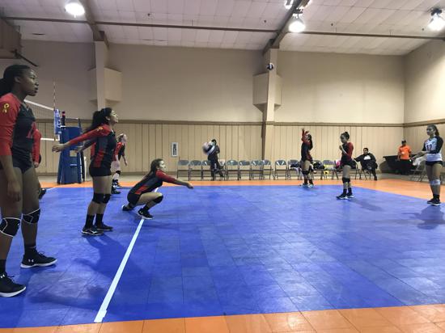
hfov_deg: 63.5
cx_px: 222
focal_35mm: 28
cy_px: 166
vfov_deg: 49.7
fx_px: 360
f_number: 1.8
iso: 25
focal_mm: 3.99
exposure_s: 1/30
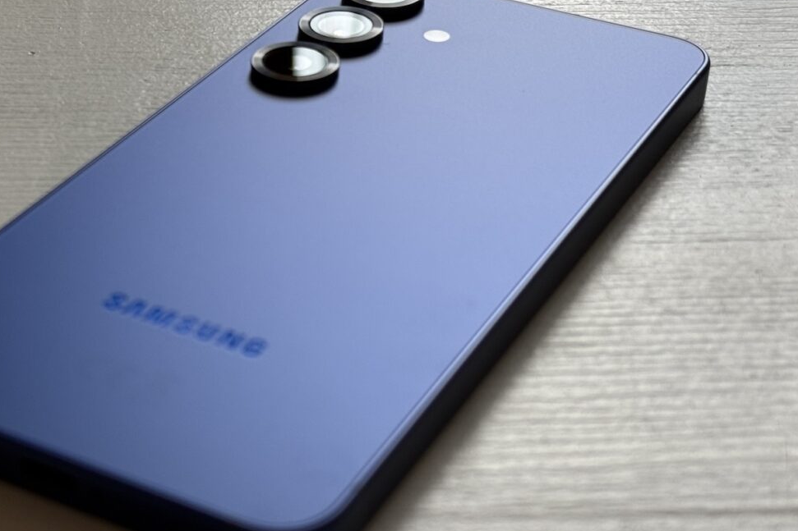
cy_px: 294
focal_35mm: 79
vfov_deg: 17.3
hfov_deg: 25.6
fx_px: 1751
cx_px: 297
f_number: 1.78
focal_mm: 6.76
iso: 64
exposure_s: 1/122
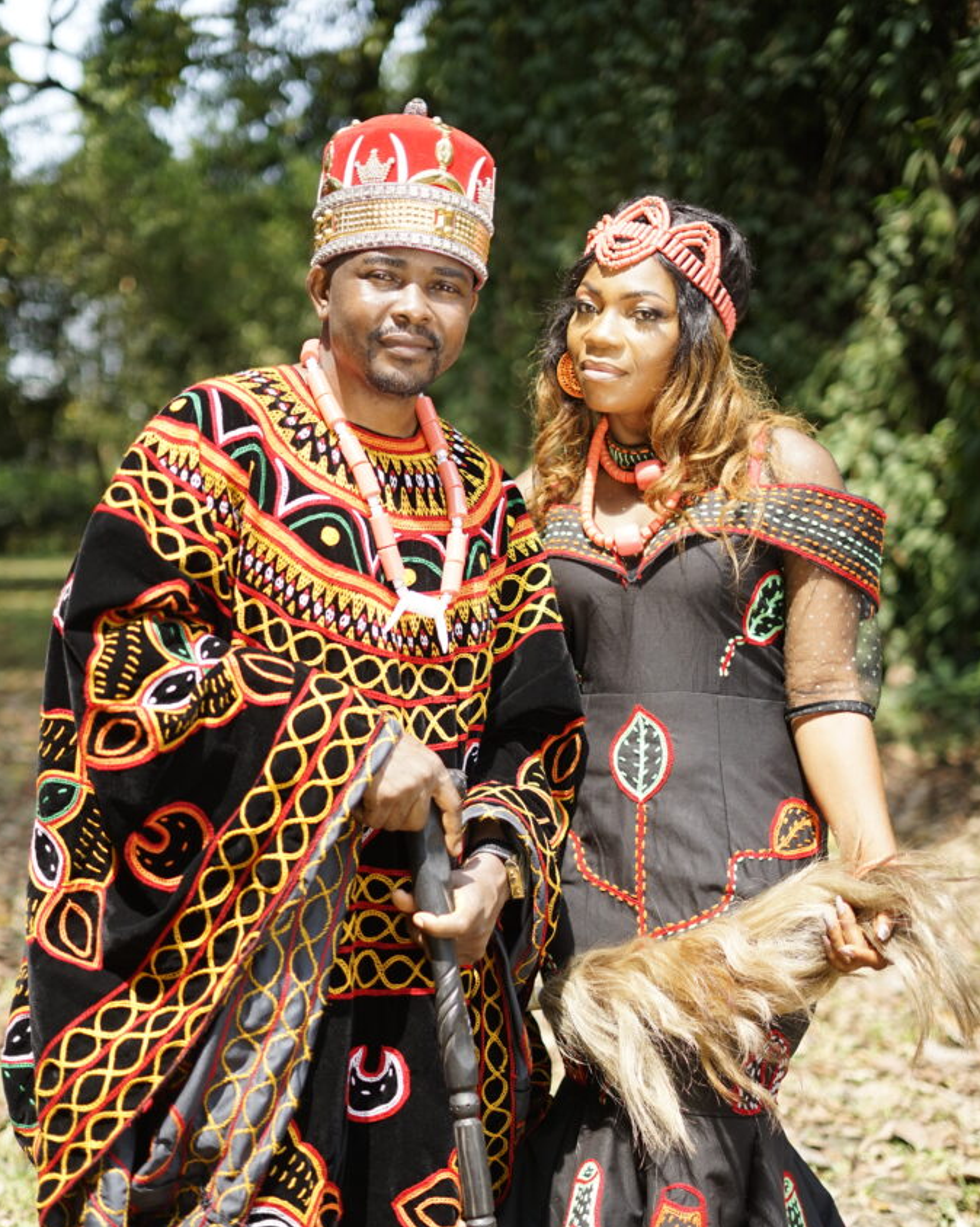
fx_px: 2067
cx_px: 489
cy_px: 709
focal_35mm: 57
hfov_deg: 26.7
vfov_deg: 33.0
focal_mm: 50
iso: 250
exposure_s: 1/2000
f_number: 1.8
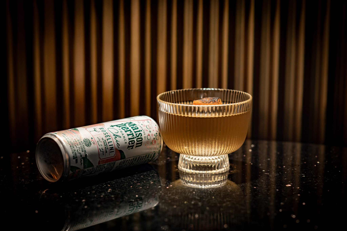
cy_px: 116
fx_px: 819
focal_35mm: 85
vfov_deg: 16.1
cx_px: 174
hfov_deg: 23.9
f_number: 5
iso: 400
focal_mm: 85
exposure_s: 1/200
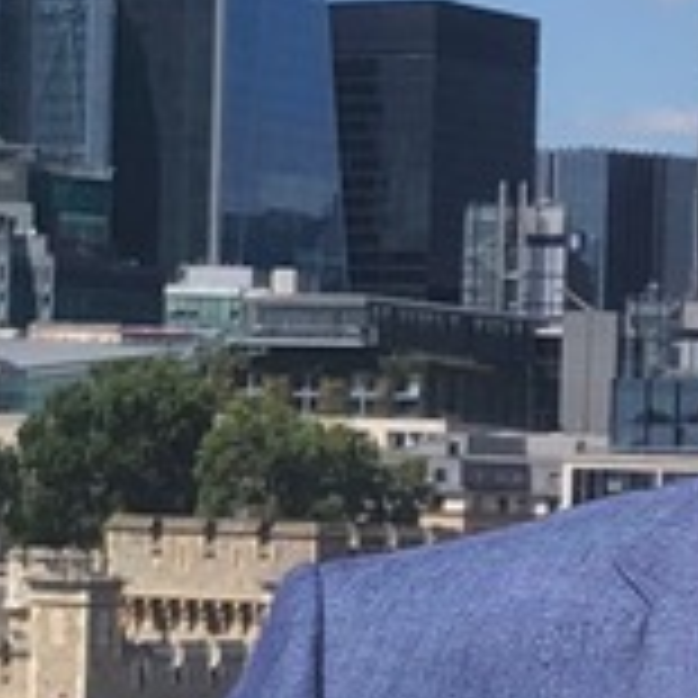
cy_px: 739
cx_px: 621
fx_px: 4677
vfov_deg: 8.5
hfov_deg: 8.5
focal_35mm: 205
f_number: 1.8
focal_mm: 3.99
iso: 20
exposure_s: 1/2288
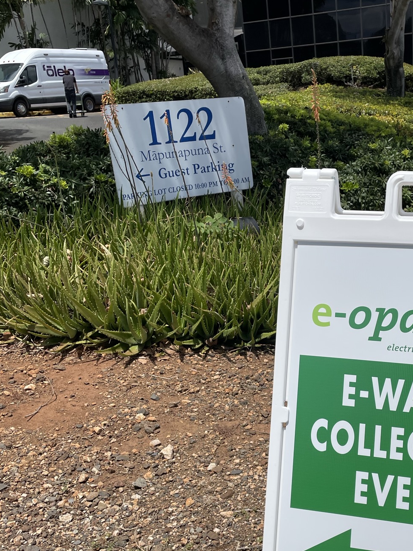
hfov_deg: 34.2
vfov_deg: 45.6
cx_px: 321
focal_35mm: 41
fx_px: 652
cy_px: 321
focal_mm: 4.2
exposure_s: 1/6135
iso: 32
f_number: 1.6
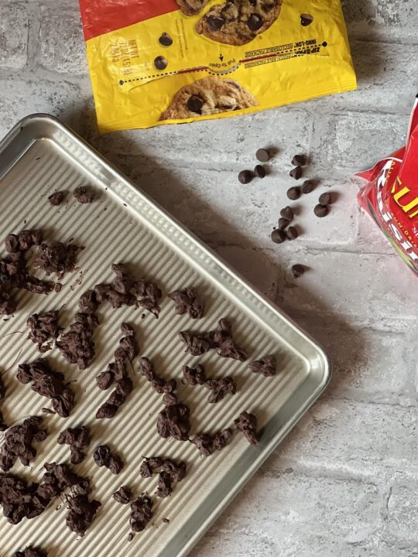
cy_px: 278
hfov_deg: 19.1
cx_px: 209
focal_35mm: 77
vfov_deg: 25.3
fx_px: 1240
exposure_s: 1/107
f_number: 2.8
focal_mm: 9
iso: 250
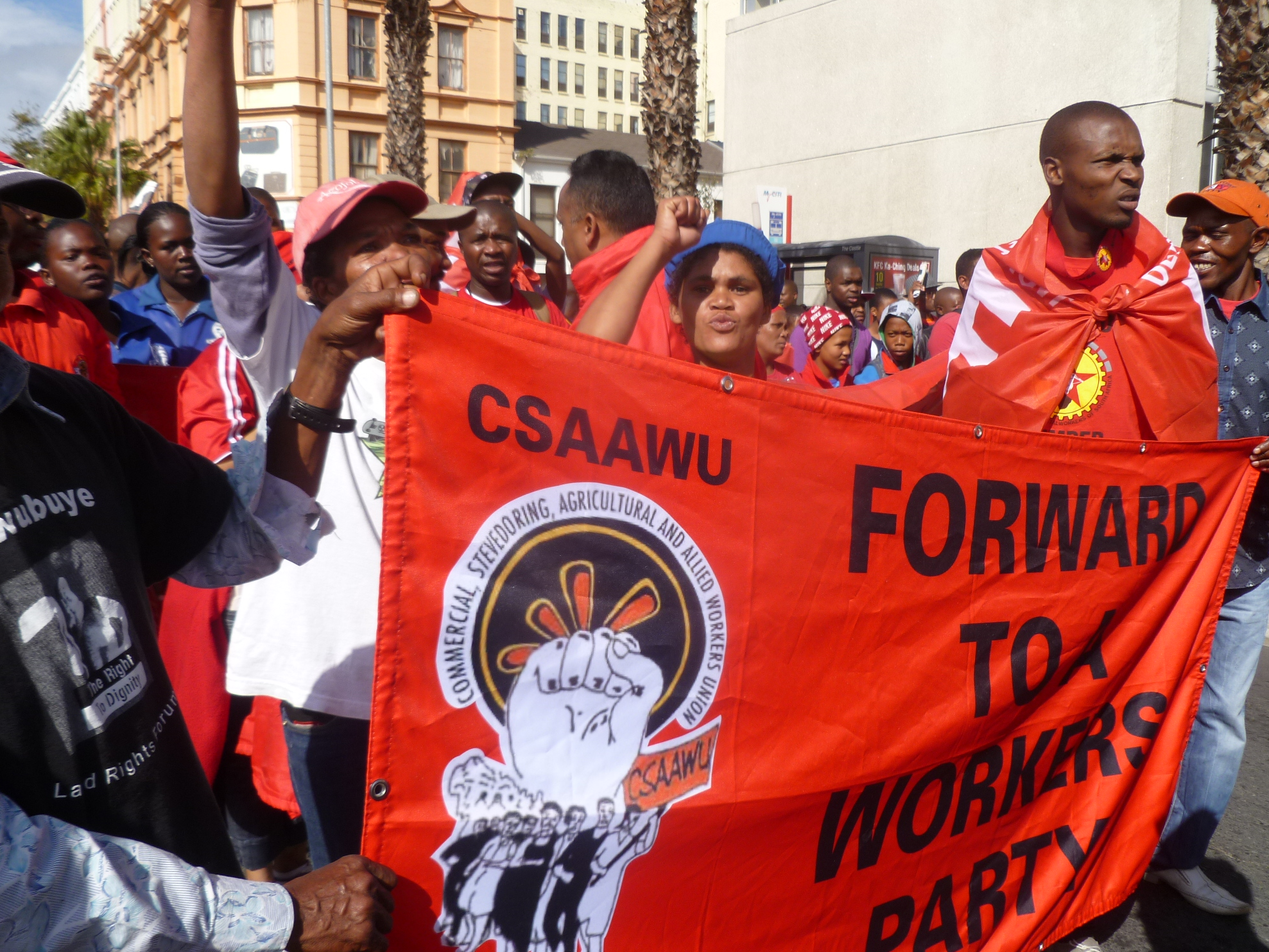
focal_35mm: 29
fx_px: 1063
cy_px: 476
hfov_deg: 61.7
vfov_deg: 48.2
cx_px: 639
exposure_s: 1/1000
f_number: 3.3
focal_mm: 5
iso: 80
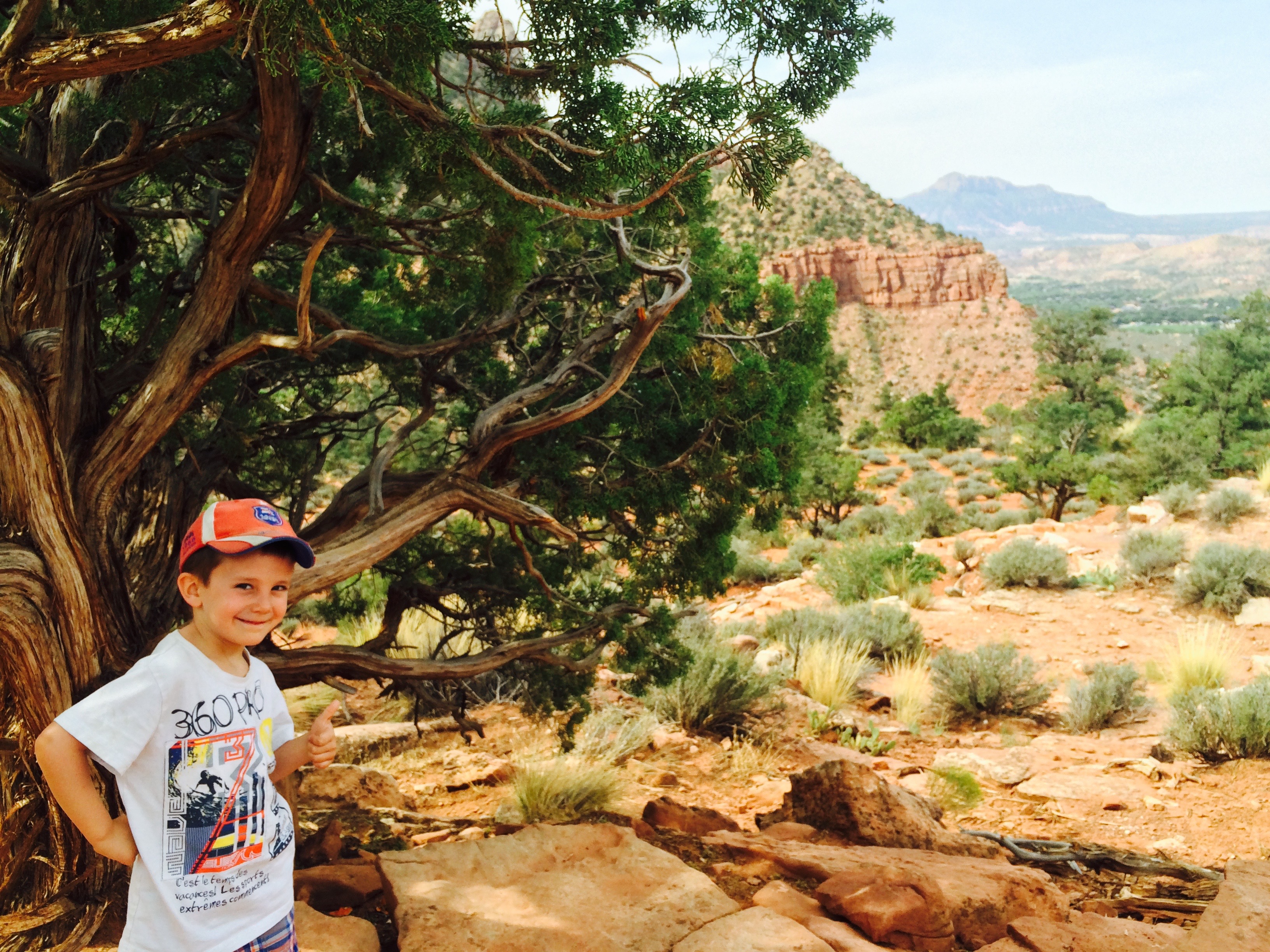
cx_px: 635
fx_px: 1064
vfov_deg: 48.2
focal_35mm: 29
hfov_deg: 61.7
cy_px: 476
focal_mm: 4.15
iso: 32
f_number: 2.2
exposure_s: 1/746
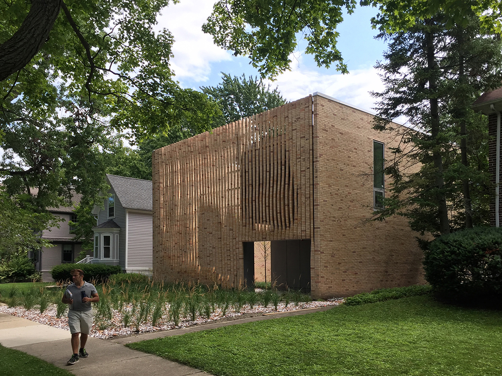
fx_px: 421
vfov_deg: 48.2
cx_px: 251
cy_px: 188
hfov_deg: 61.7
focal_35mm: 29
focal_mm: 4.15
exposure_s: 1/898
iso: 32
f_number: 2.2
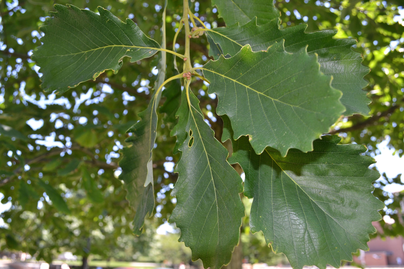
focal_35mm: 27
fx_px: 303
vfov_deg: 47.9
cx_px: 202
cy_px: 134
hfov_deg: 67.4
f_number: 6.3
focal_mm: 18
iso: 100
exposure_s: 1/60
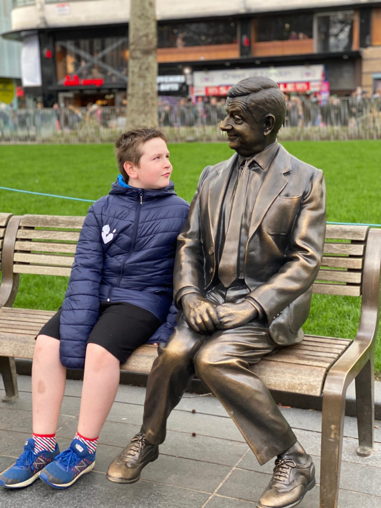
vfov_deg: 36.8
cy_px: 254
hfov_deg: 28.0
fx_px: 763
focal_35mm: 52
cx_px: 190
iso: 40
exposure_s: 1/122
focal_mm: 6
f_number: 2
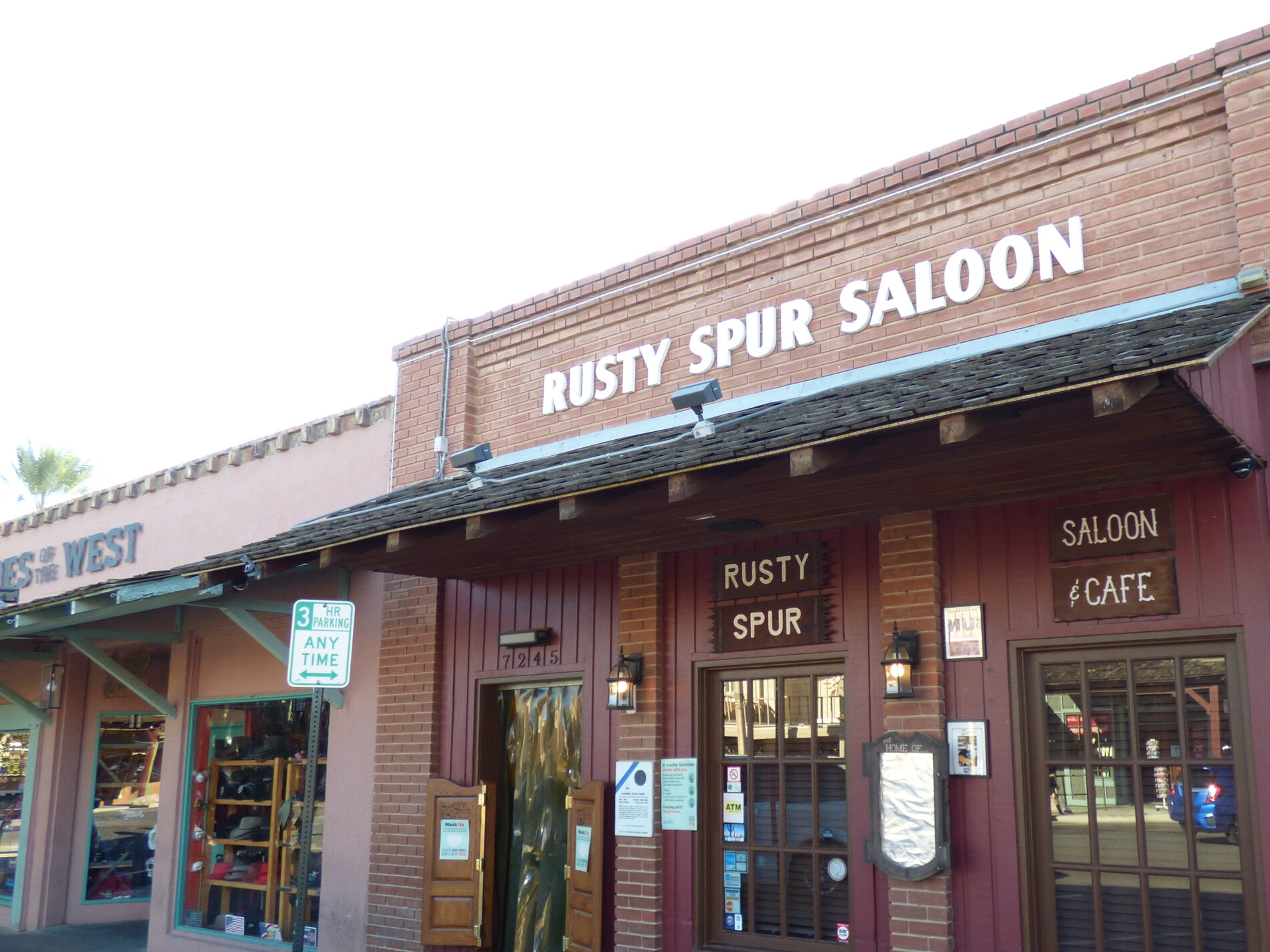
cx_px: 776
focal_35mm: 27
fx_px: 991
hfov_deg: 64.6
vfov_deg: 51.0
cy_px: 567
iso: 100
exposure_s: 1/125
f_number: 2.8
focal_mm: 3.58
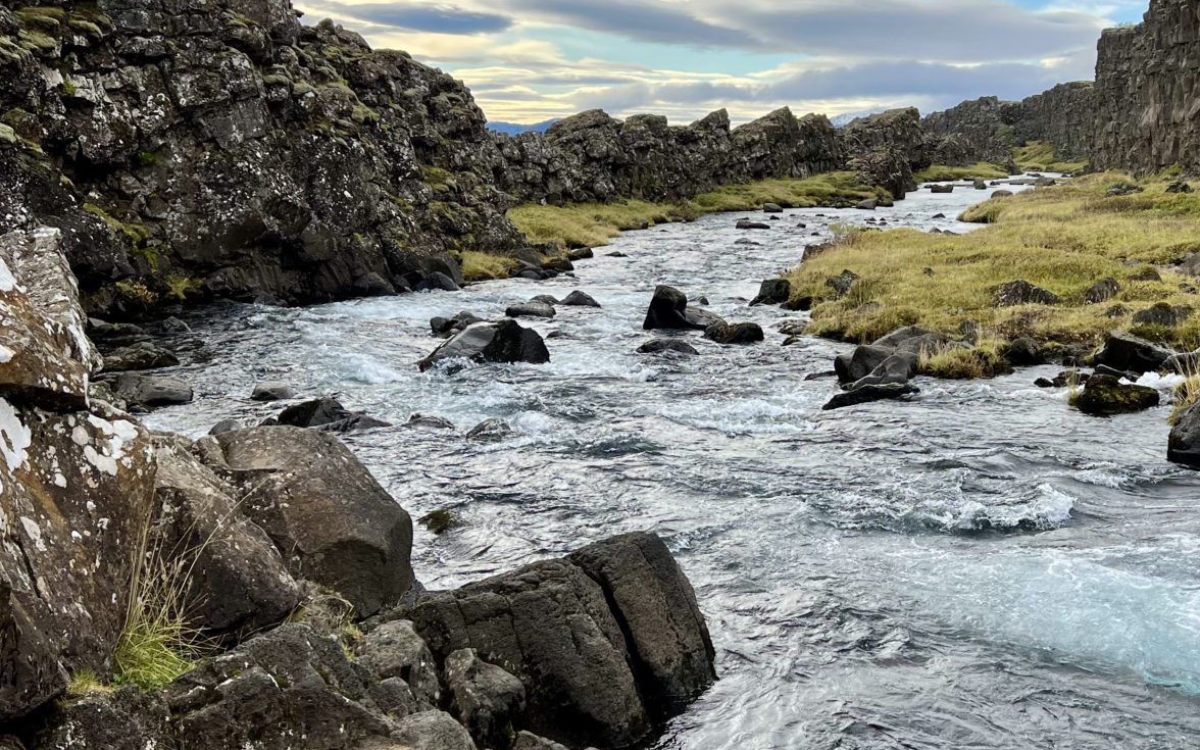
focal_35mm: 45
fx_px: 1472
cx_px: 792
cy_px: 371
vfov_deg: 28.6
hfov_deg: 43.8
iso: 50
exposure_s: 1/2571
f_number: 1.5
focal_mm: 5.7
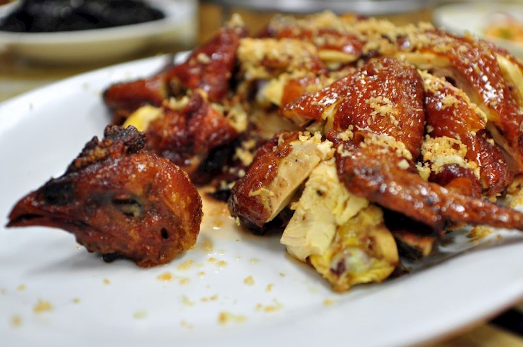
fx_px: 762
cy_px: 174
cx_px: 262
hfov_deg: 37.9
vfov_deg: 25.7
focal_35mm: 52
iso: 400
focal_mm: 35
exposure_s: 1/80
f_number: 2.8
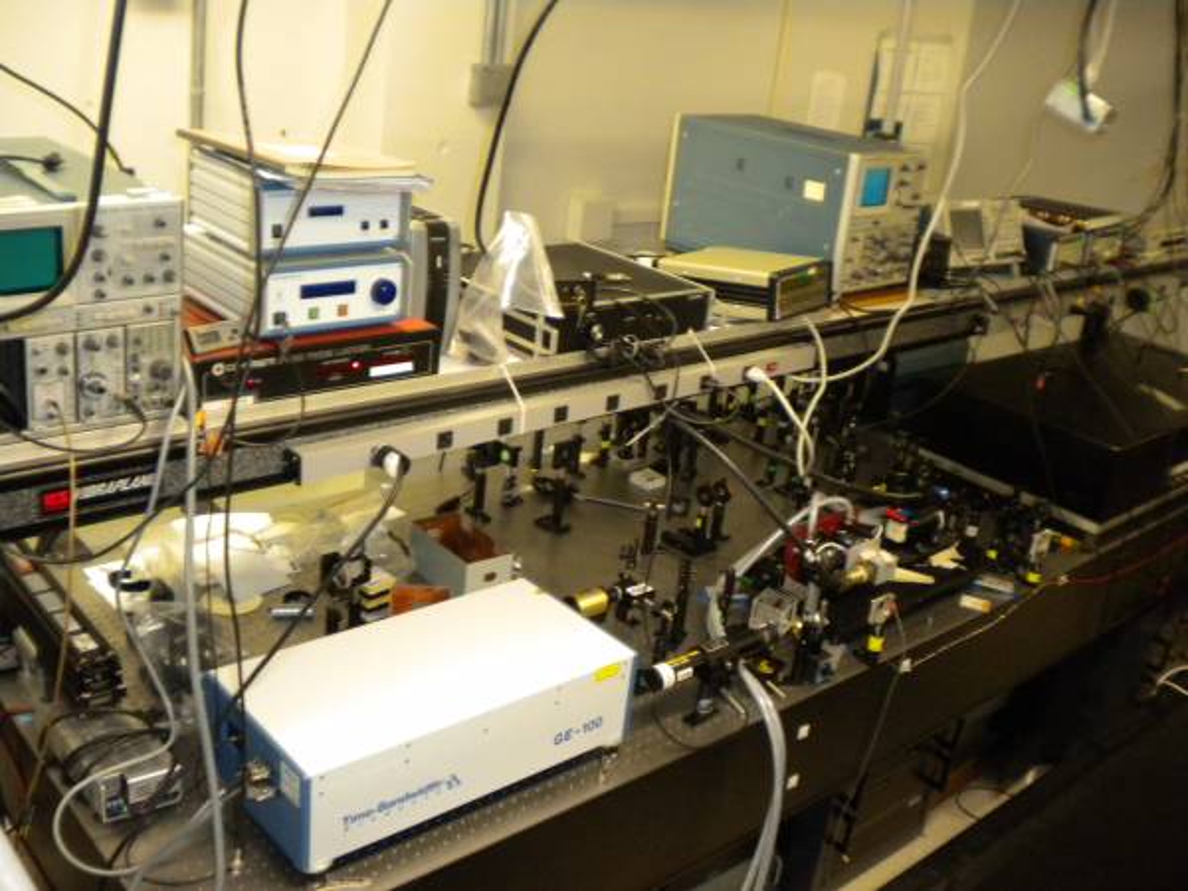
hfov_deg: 52.6
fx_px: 1201
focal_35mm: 35
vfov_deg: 40.7
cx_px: 594
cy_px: 446
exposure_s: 1/30
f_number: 3.1
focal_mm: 6.3
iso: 400
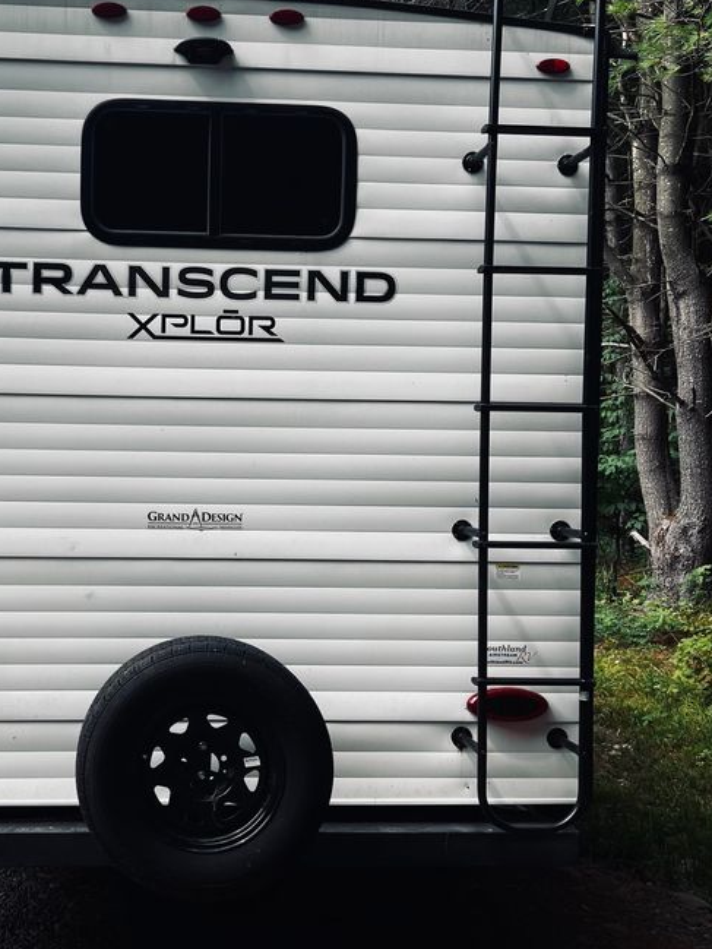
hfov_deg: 34.4
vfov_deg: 45.7
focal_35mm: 41
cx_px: 178
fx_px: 1124
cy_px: 504
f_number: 1.5
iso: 50
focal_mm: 5.7
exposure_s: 1/723
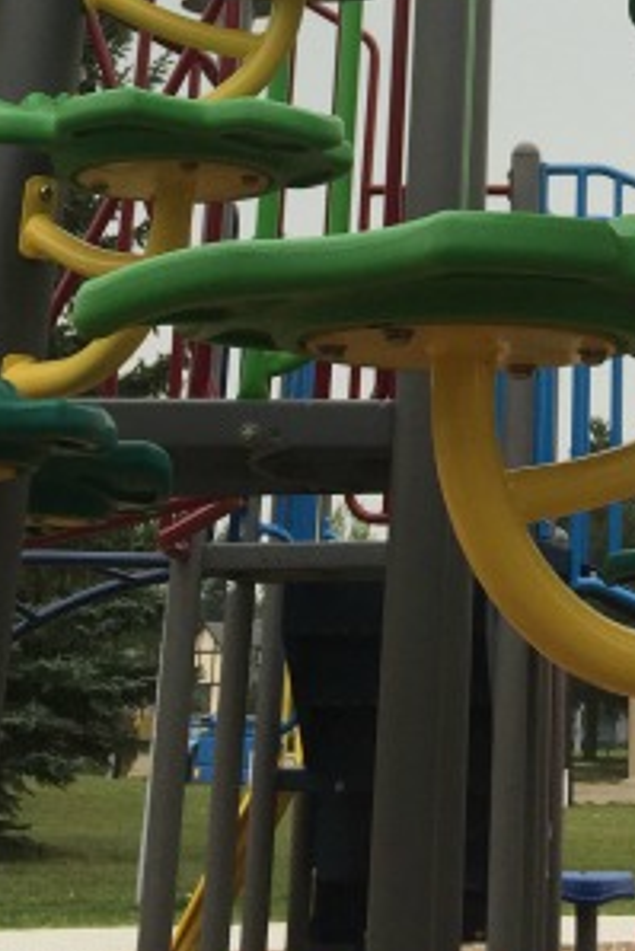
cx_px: 667
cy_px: -278
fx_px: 2140
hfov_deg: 16.5
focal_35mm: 81
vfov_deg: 22.5
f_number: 2.2
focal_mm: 4.15
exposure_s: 1/250
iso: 32
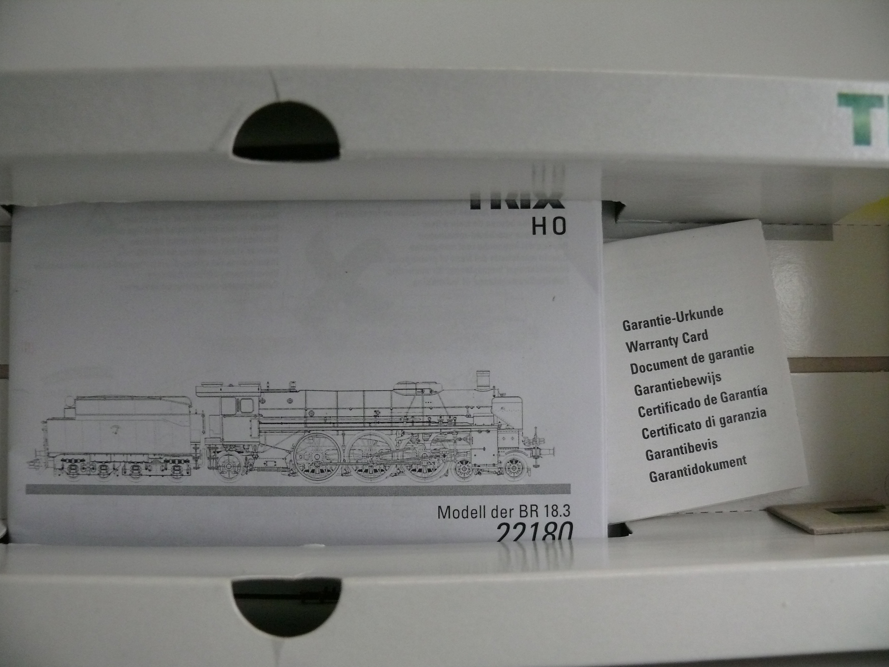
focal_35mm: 35
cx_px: 444
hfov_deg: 52.6
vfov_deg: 40.7
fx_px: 899
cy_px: 334
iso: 400
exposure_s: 1/400
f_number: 3.2
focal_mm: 7.4
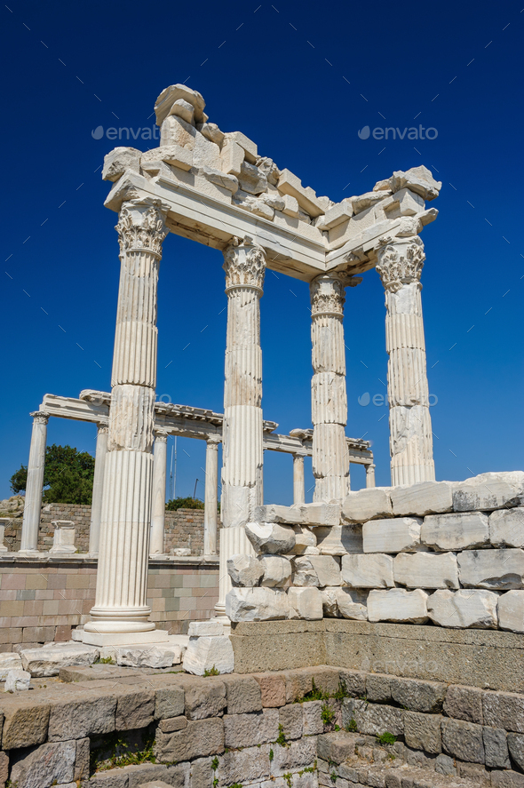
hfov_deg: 42.3
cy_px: 394
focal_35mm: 31
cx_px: 262
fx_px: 678
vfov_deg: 60.3
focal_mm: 31
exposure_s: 1/250
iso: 500
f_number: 14
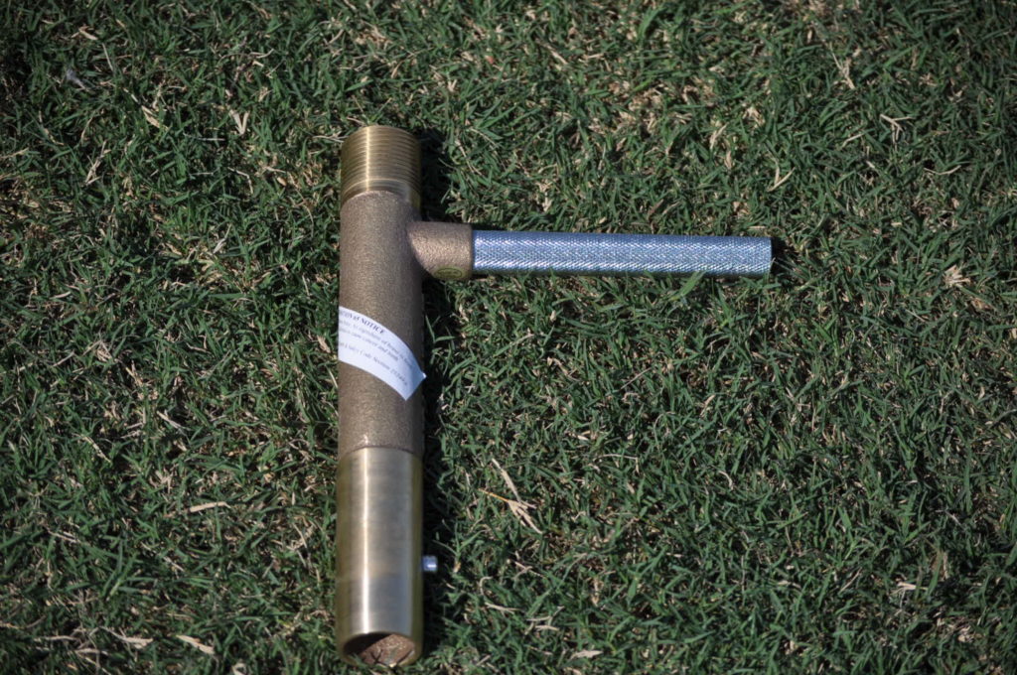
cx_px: 508
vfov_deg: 11.1
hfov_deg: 16.7
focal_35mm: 123
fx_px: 3470
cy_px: 338
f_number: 4.2
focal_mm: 82
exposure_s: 1/2500
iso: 200
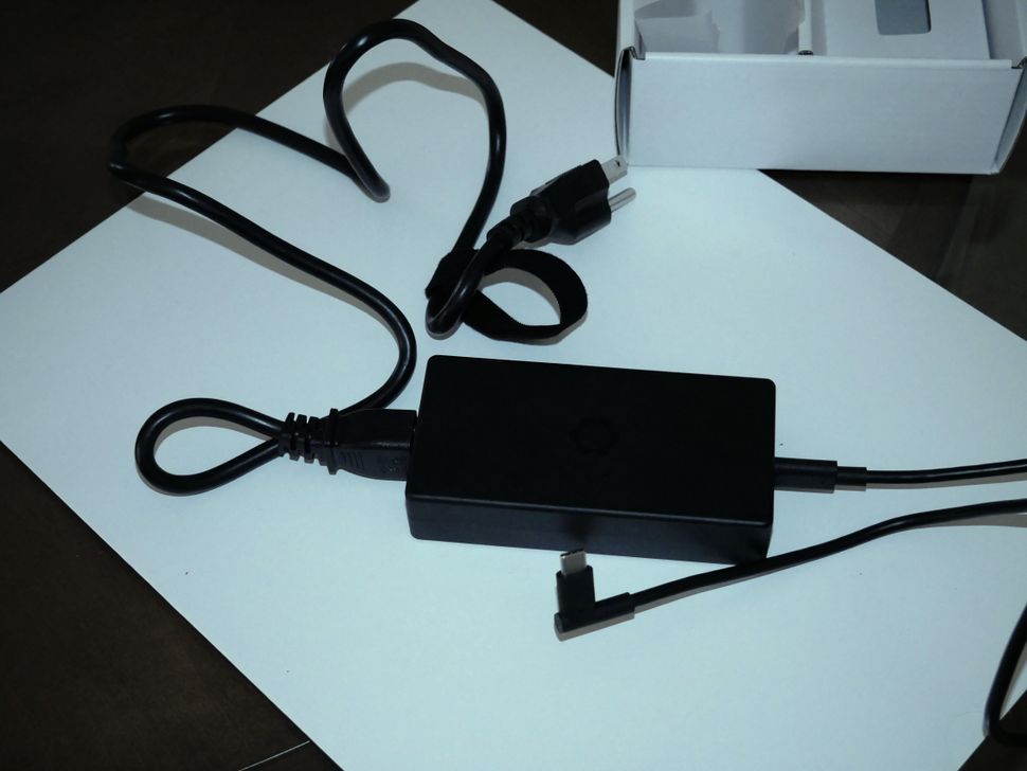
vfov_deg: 27.0
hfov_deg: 35.5
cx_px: 514
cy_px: 386
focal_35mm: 54
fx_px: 1602
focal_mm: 27
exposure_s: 1/100
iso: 1250
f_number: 4.6
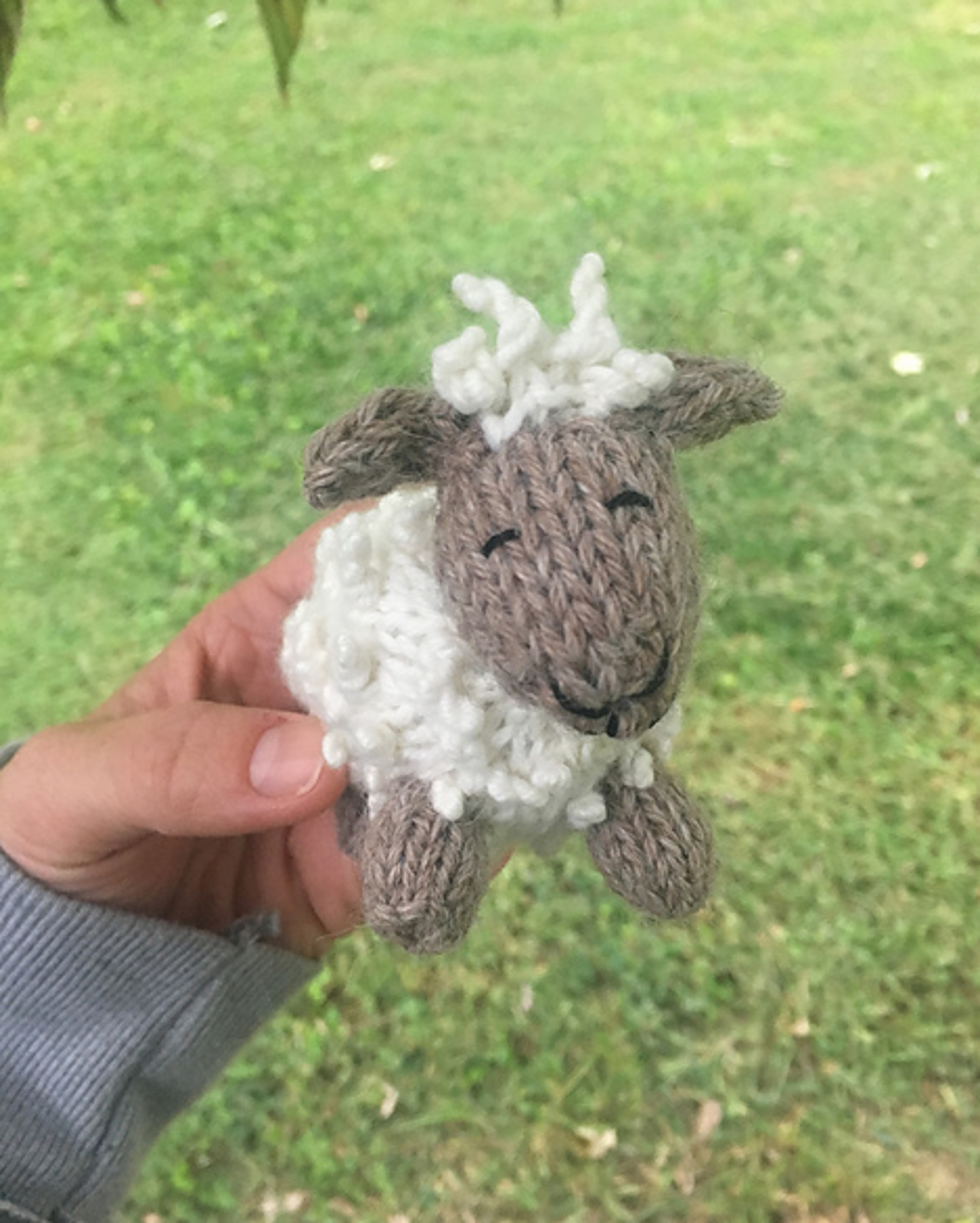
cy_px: 593
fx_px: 1123
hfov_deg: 47.2
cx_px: 500
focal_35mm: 31
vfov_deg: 57.1
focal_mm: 4.15
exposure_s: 1/24
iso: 200
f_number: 2.2
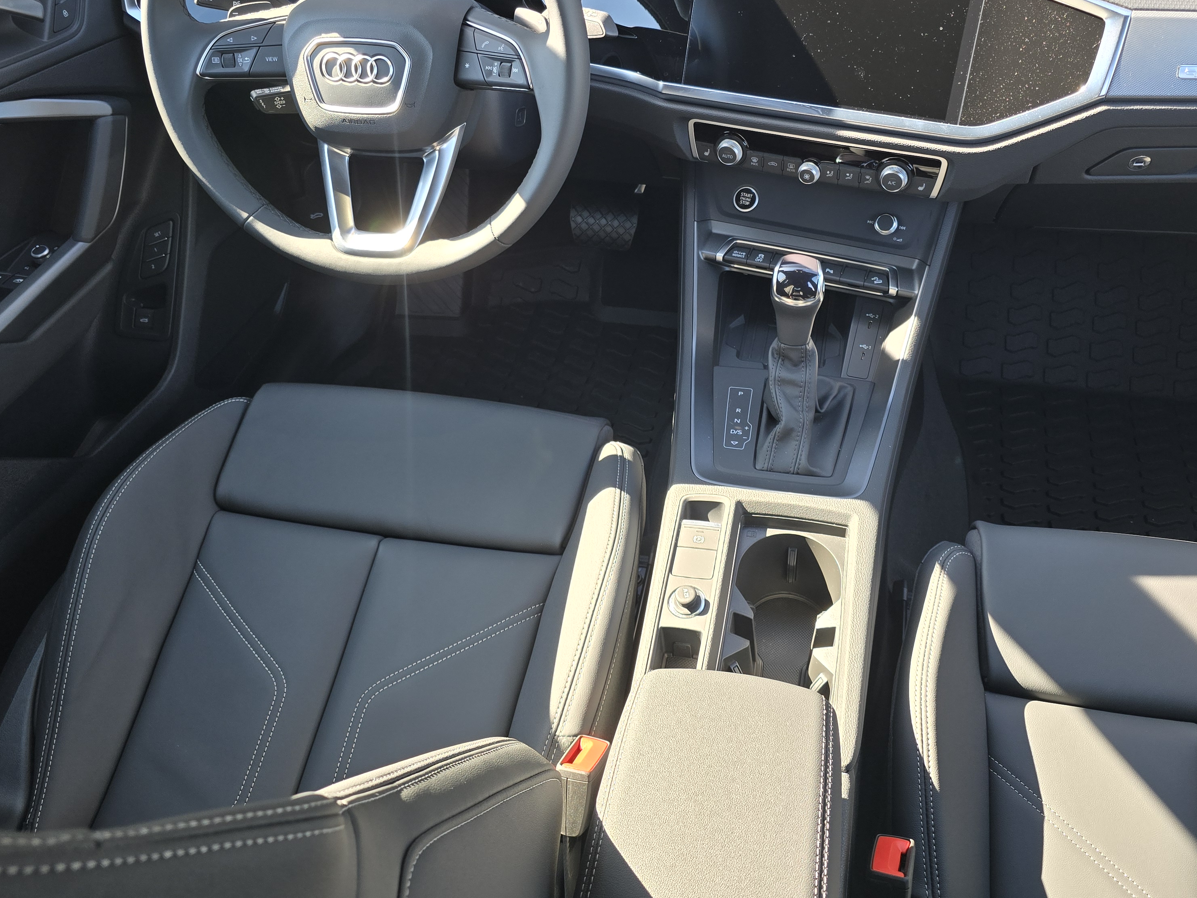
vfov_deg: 45.2
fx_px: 1072
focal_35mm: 31
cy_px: 364
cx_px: 671
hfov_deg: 58.2
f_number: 1.7
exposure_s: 1/180
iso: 80
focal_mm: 6.3
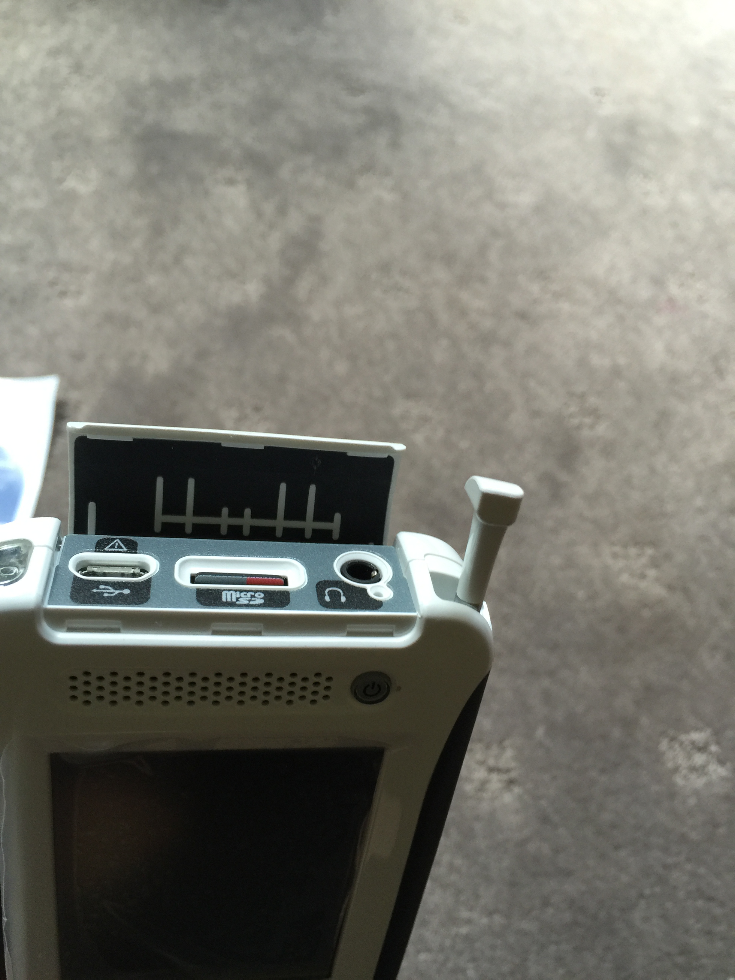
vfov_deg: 61.7
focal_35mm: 29
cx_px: 368
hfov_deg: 48.2
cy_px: 490
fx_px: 821
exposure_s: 1/17
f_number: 2.2
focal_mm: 4.15
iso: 40
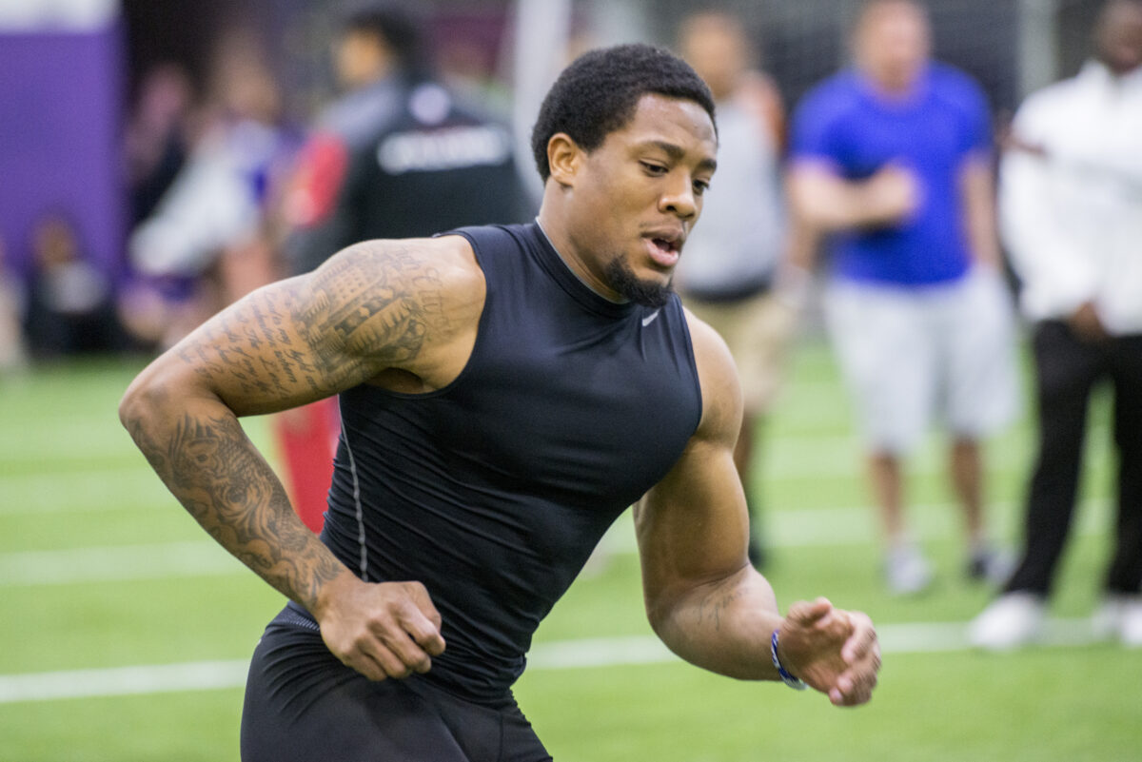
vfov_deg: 7.9
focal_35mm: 175
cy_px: 381
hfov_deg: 11.7
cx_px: 571
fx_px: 5553
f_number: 2.8
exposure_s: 1/500
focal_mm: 175
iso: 3200
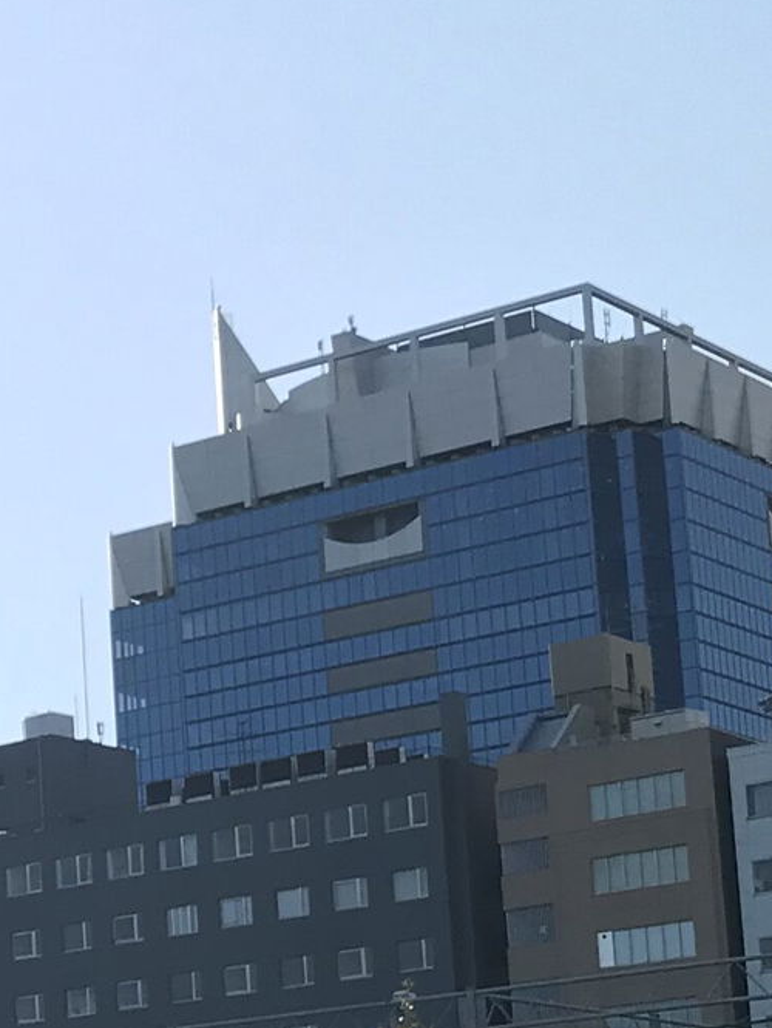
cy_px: 923
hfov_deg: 12.5
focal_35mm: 112
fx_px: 3328
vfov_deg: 17.3
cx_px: -438
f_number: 1.8
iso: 20
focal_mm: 3.99
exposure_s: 1/2227
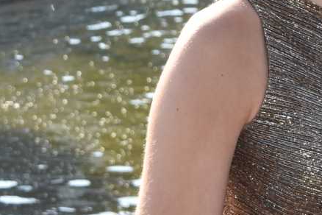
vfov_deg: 6.3
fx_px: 1944
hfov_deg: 8.8
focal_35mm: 217
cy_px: -21
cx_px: 705
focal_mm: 31
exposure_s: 1/160
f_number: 6.3
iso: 100
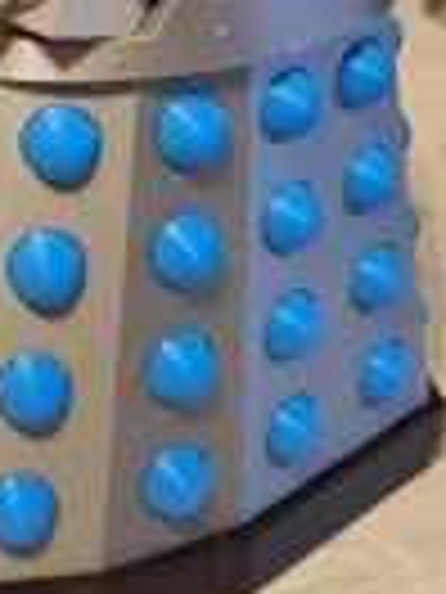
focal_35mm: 76
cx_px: 9
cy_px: 0
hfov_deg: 18.9
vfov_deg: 24.5
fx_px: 1306
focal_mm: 4.69
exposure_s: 1/25
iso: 400
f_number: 1.8
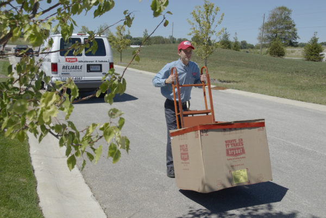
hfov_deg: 44.9
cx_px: 163
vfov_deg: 30.9
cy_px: 109
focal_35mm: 44
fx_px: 394
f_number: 8
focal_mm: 29
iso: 100
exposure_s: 1/250
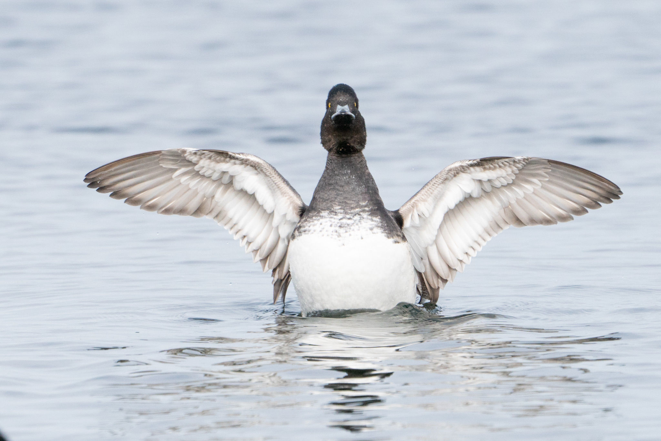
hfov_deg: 2.3
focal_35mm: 900
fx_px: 16522
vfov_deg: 1.5
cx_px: 330
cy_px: 220
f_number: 8
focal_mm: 600
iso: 2000
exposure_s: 1/3200
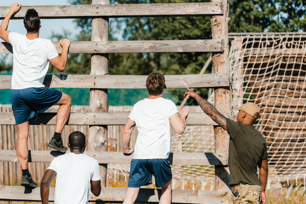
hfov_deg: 11.7
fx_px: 1488
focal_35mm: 175
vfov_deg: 7.9
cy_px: 102
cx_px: 153
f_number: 5
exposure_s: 1/1000
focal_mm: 175
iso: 100
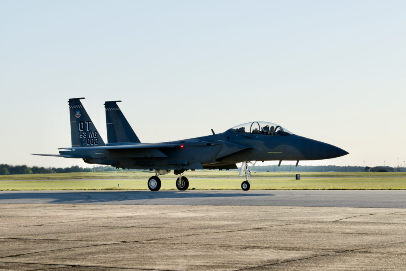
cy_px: 136
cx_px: 203
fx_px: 1015
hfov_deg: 22.6
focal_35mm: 90
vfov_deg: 15.2
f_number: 9
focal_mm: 90
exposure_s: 1/320
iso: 100
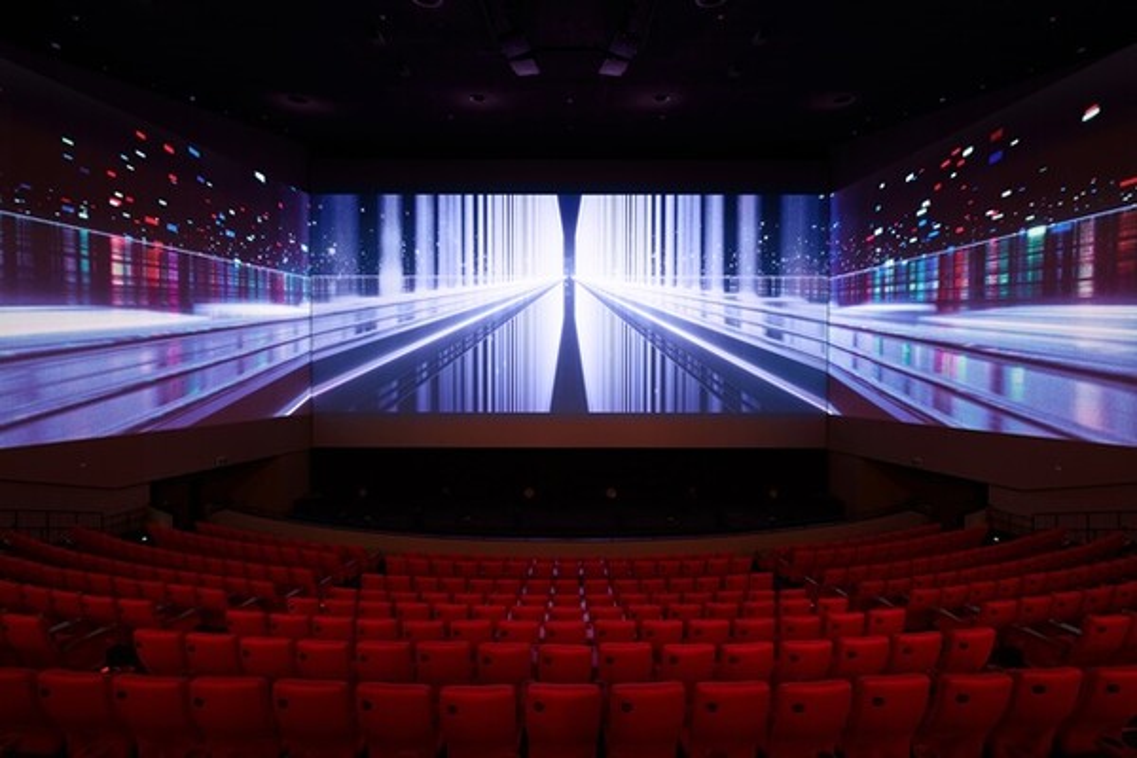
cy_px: 379
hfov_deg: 104.3
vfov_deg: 81.2
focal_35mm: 14
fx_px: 442
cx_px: 568
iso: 100
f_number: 8
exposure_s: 2.5
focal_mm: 14
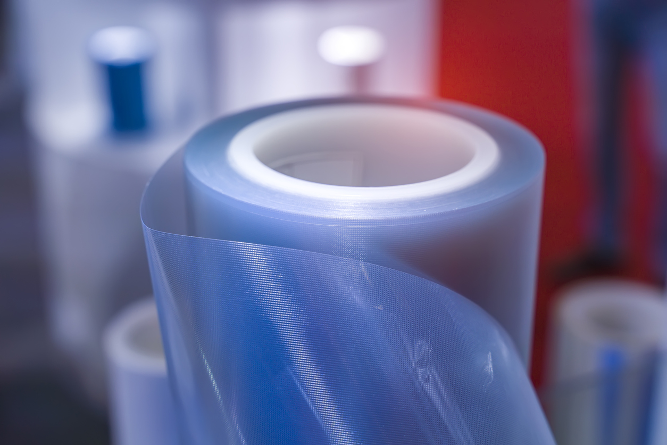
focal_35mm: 56
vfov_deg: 24.2
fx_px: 1037
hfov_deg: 35.6
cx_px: 334
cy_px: 222
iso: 250
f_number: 5.6
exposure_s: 1/200
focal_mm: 56
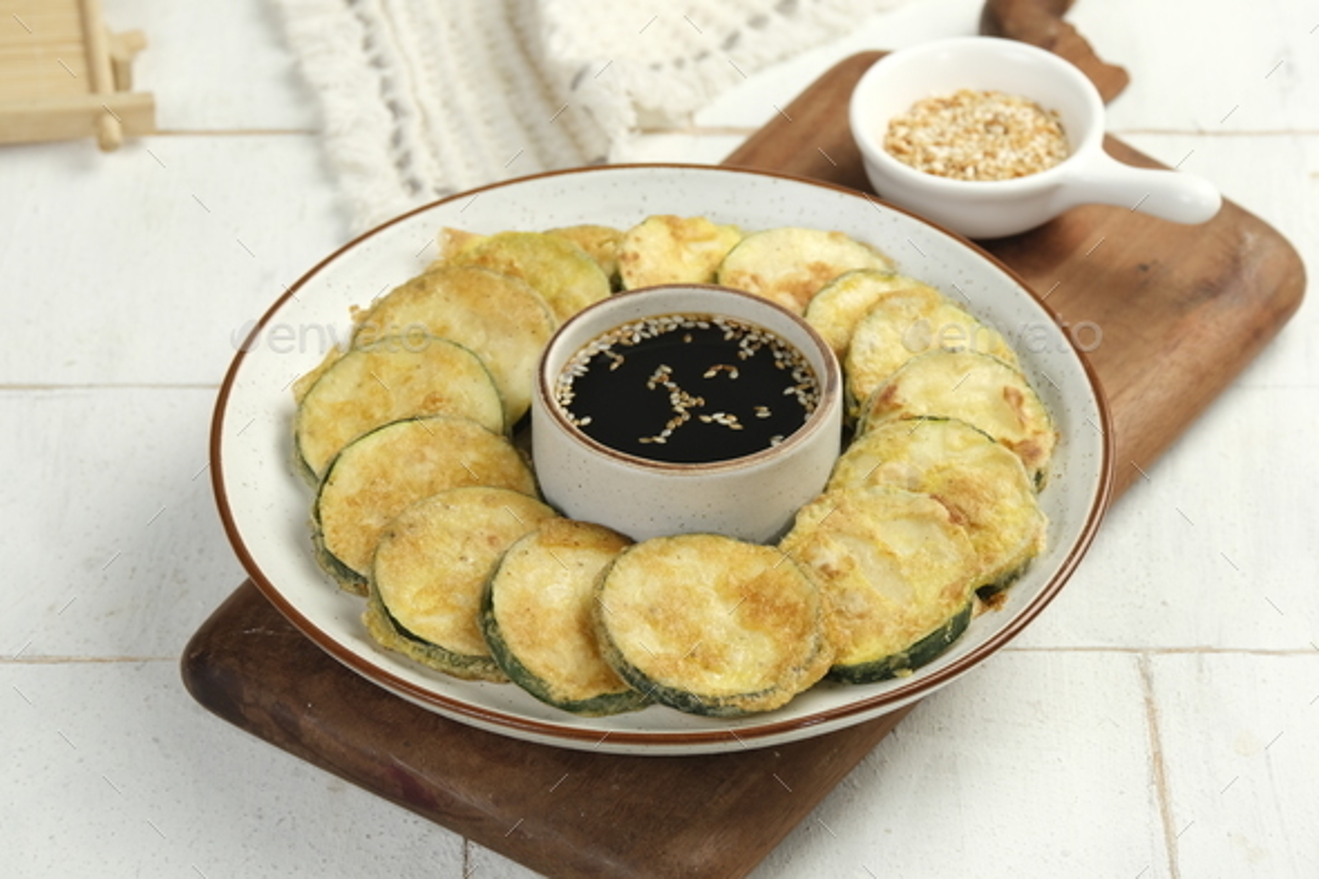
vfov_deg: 8.7
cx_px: 660
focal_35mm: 157
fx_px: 5750
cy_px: 440
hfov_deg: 13.1
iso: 200
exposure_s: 1/250
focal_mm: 104.9
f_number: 8
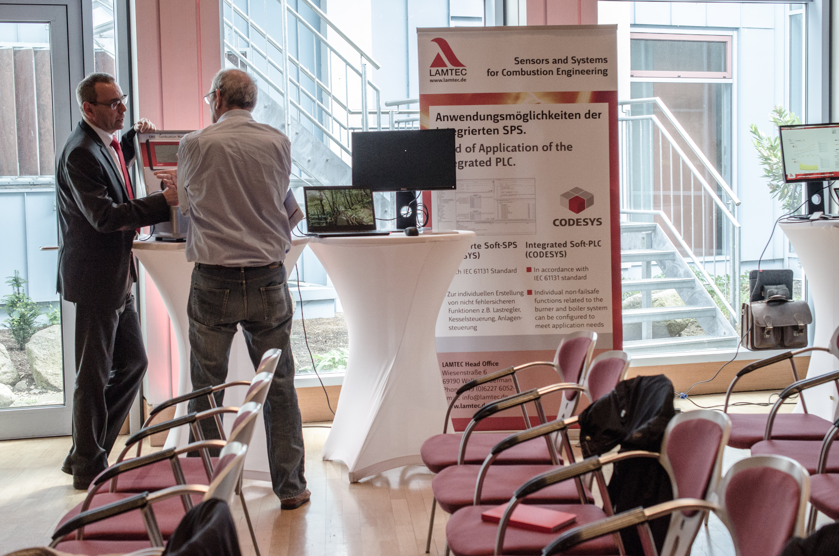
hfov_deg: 33.5
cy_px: 278
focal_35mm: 60
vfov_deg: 22.5
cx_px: 420
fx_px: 1395
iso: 800
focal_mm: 40
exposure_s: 1/200
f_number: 5
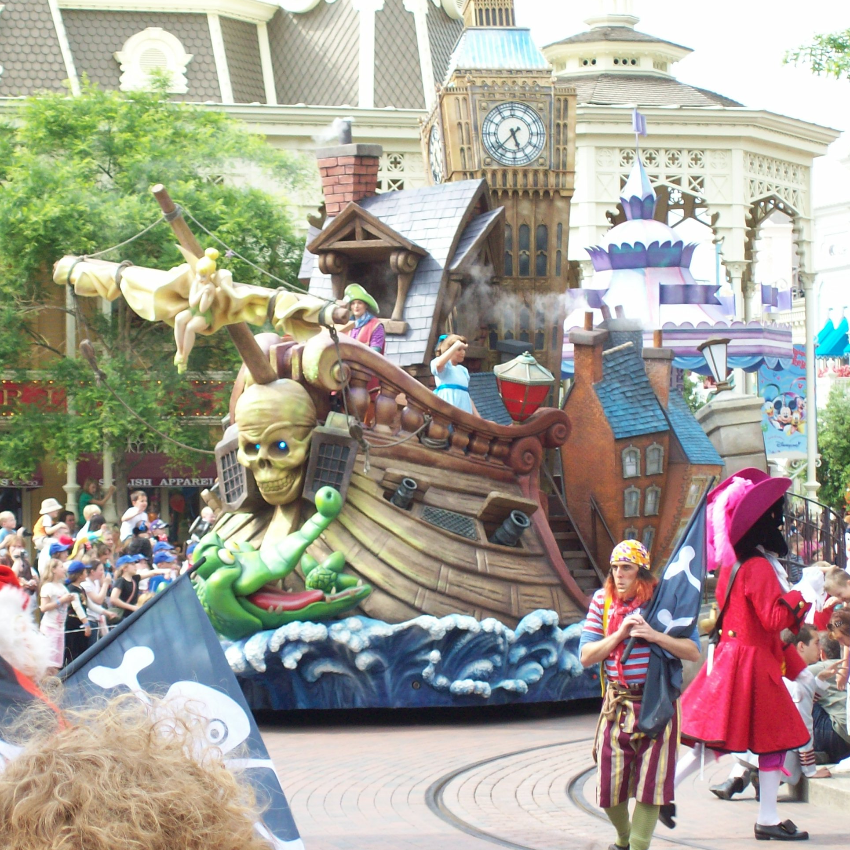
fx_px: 3556
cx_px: 387
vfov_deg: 13.6
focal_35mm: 128
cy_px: 425
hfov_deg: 13.6
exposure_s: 1/137
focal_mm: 18
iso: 80
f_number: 4.8
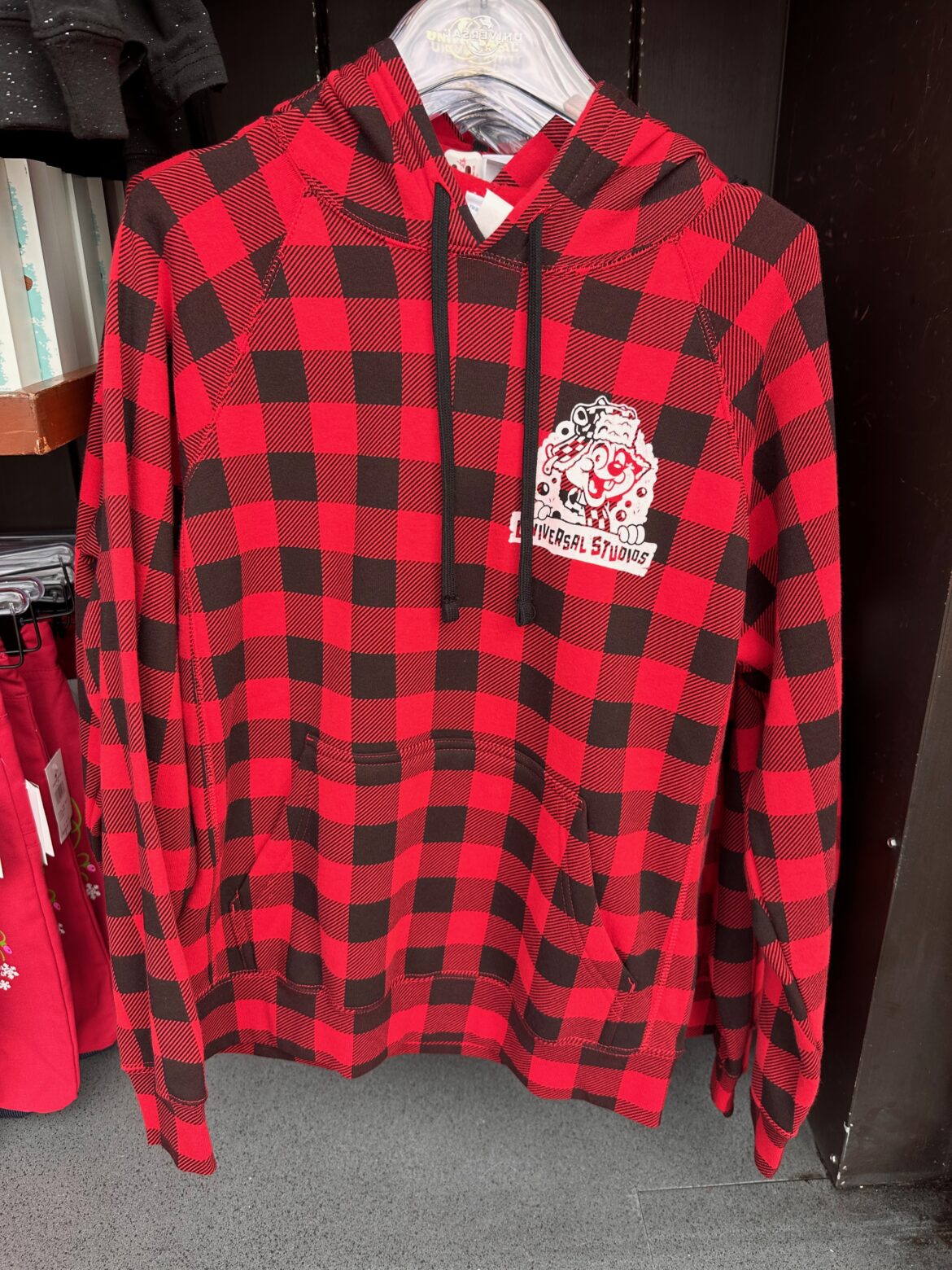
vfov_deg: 71.6
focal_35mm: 24
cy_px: 635
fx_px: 880
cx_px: 476
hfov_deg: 56.8
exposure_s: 1/298
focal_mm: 6.86
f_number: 1.78
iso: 80
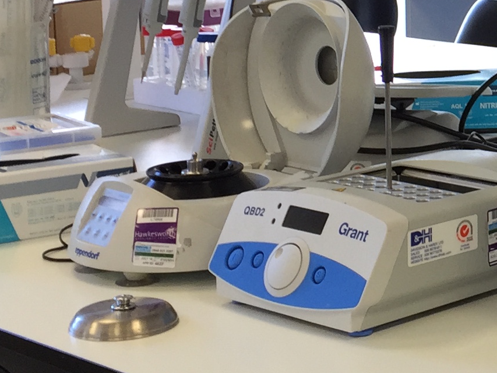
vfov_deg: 13.3
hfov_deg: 16.7
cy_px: 52
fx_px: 1594
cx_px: 651
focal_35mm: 111
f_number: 2.2
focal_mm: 4.15
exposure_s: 1/50
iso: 32
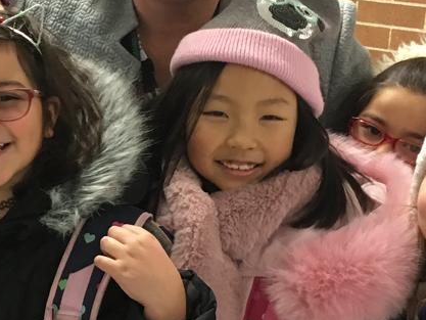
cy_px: 209
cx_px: 17
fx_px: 1096
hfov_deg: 21.4
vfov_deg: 16.6
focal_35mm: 89
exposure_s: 1/15
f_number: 2.2
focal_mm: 4.15
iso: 64
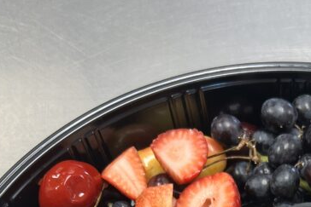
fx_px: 657
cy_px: 366
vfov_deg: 15.5
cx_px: 289
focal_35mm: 76
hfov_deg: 25.7
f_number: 1.5
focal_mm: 5.7
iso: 80
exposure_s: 1/60
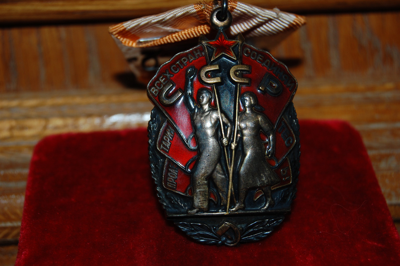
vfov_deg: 16.5
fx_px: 916
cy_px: 133
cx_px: 200
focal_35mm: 82
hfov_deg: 24.6
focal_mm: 55
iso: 200
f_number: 5.6
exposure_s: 1/125
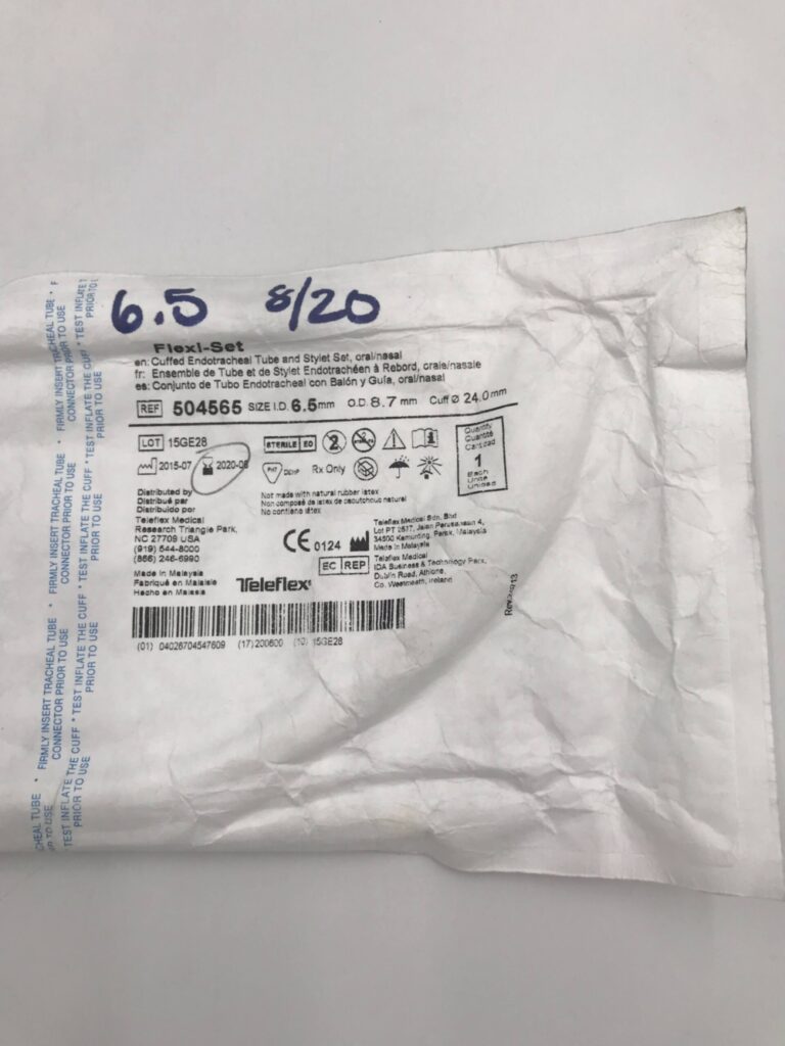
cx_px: 392
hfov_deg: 49.7
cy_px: 523
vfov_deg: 63.4
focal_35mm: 28
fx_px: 847
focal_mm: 3.99
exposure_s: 1/262
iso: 20
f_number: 1.8
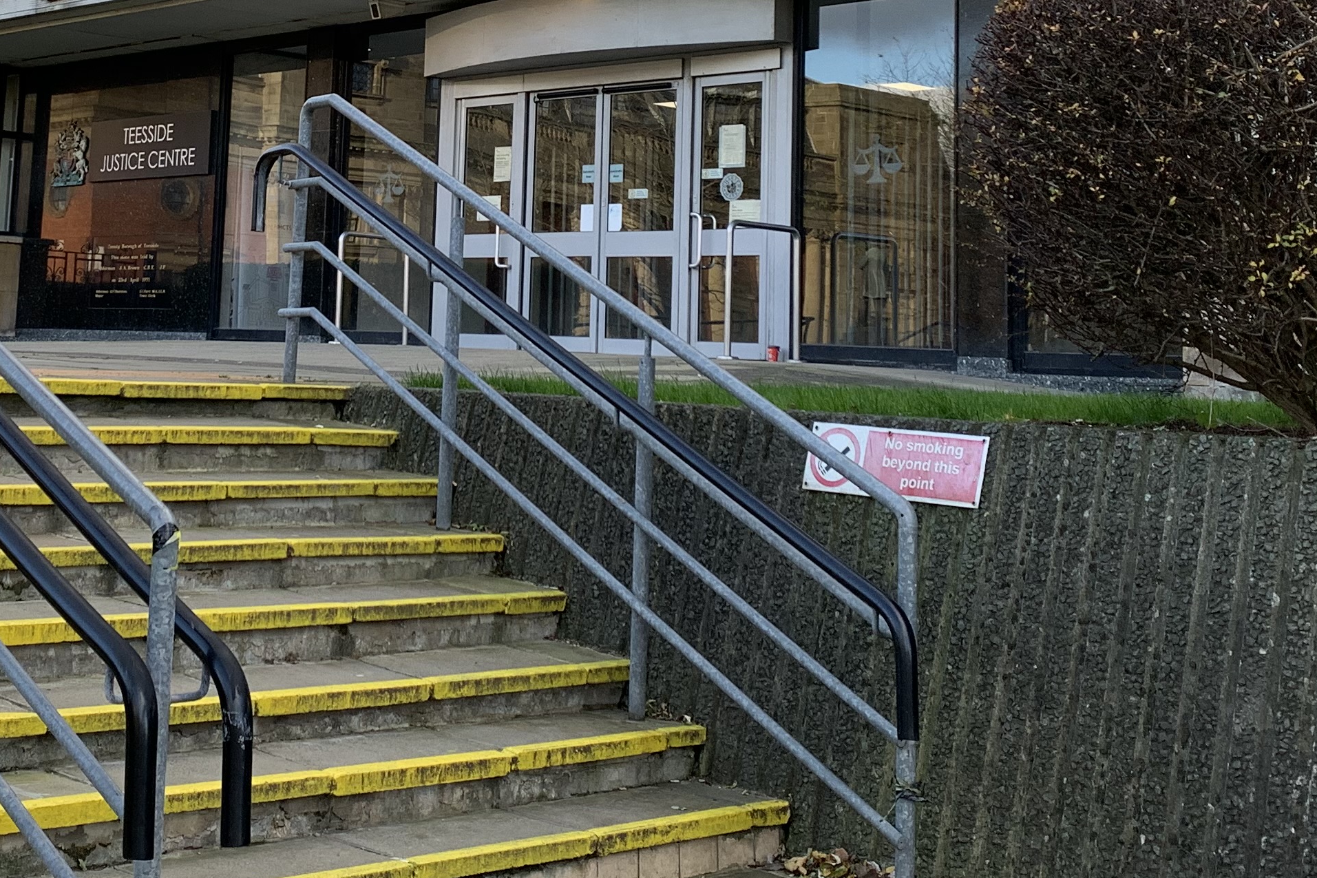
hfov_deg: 34.8
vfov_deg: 23.2
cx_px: 450
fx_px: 2085
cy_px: 94
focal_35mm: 57
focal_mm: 4.25
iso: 25
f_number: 1.8
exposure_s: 1/320
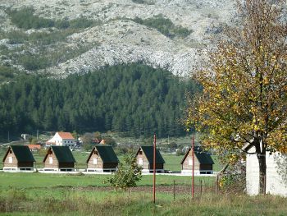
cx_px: 144
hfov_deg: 16.5
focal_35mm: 119
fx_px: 987
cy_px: 108
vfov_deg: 12.5
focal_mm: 19.5
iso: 80
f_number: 4.4
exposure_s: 1/250
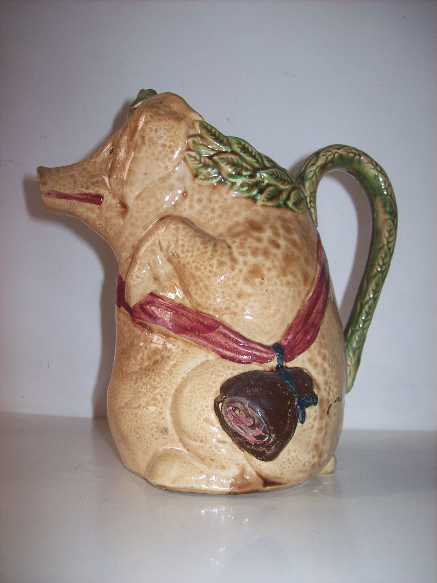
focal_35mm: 36
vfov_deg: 51.4
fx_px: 606
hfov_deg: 39.6
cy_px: 292
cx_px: 218
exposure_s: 1/64
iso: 80
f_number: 2.7
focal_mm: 6
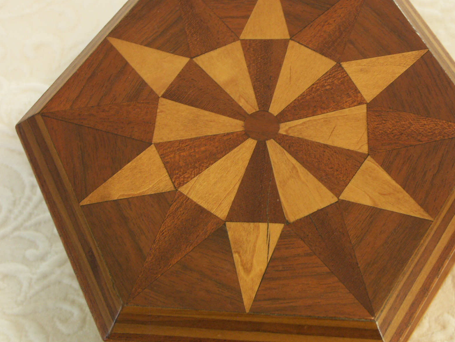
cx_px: 264
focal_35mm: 66
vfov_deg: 22.3
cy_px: 168
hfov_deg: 29.3
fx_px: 868
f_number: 2.8
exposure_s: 1/13
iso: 100
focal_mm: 12.95
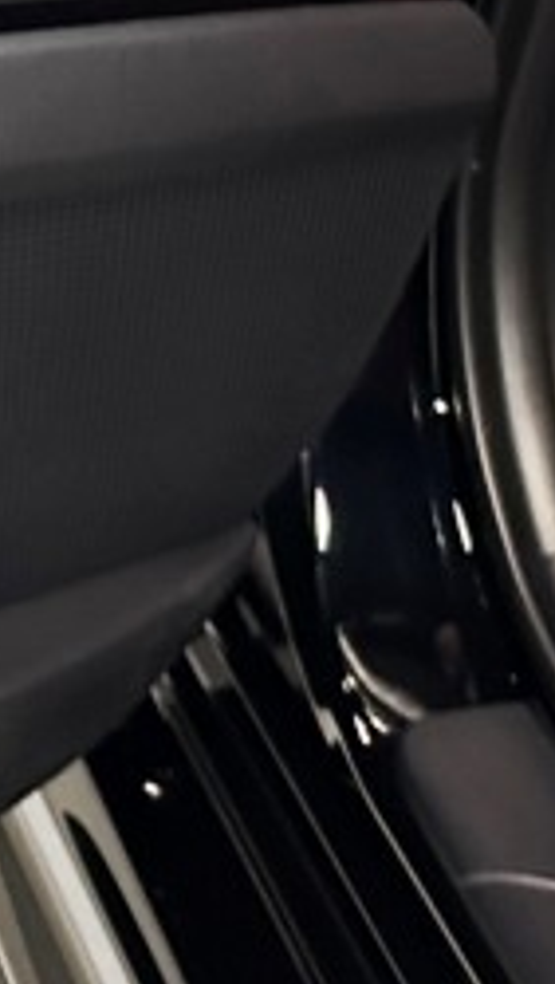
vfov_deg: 19.0
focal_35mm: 107
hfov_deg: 8.7
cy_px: -146
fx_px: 2794
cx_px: -1260
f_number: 1.78
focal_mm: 6.86
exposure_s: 1/40
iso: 640
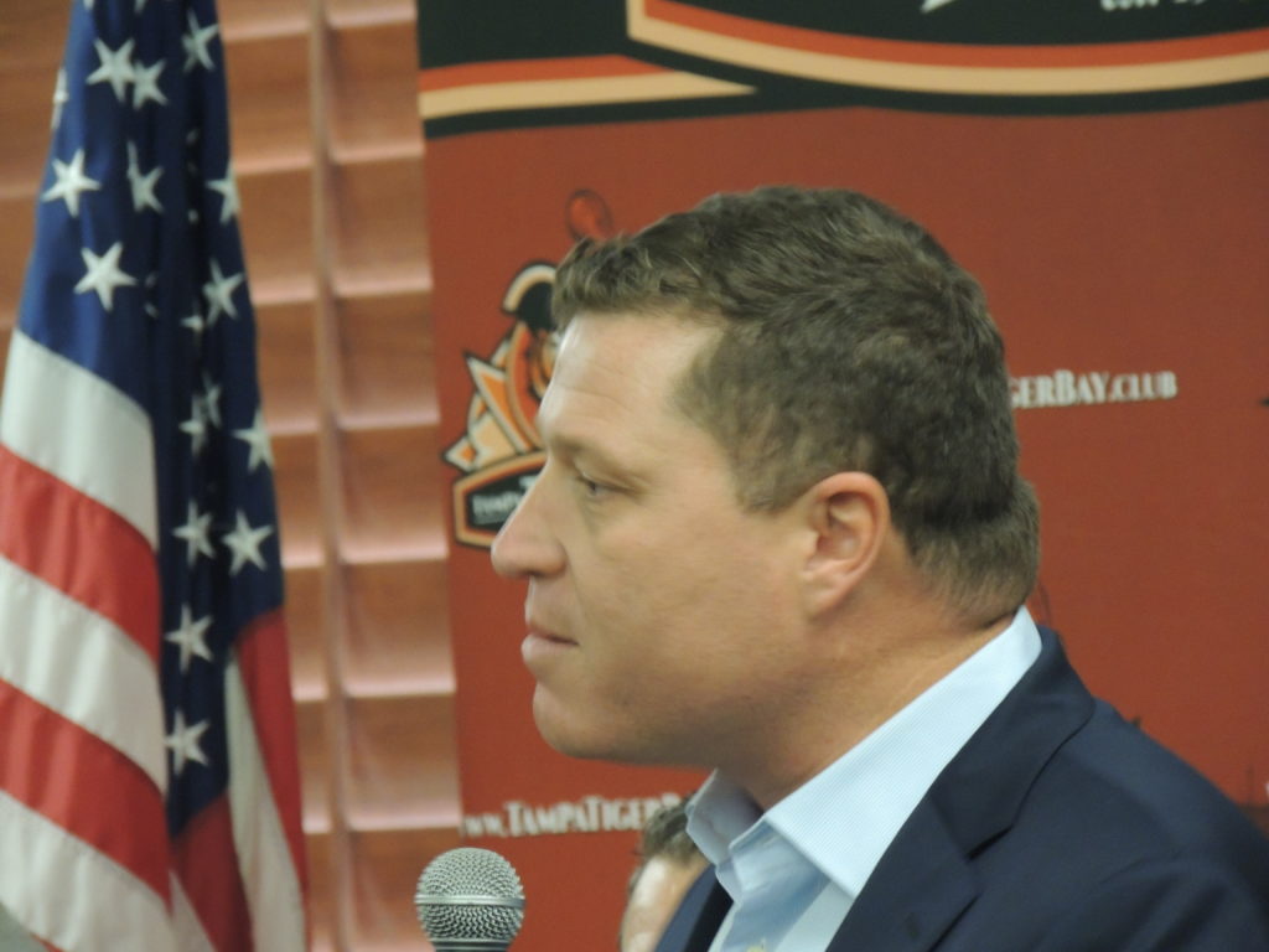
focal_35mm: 435
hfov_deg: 4.6
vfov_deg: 3.4
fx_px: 15947
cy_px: 476
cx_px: 634
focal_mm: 77.5
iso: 800
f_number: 4.9
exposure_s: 1/13
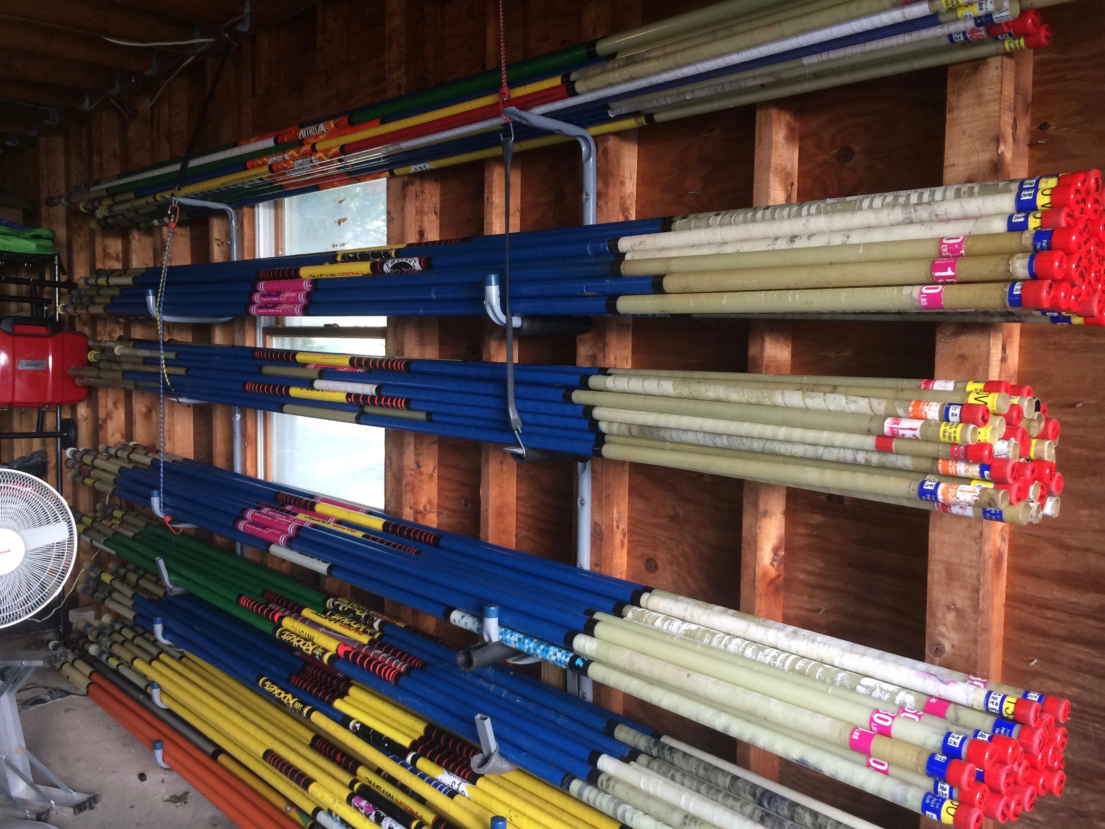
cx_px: 552
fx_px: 926
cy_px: 414
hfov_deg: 61.7
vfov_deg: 48.2
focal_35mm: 29
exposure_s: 1/33
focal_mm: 4.15
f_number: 2.2
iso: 100
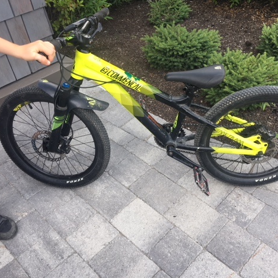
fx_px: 318
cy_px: 137
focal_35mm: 35
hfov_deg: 47.2
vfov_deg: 47.2
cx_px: 145
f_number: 2.2
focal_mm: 4.15
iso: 25
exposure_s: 1/120
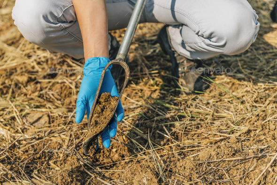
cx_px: 138
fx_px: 462
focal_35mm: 60
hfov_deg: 33.4
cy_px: 92
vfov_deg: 22.6
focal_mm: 60
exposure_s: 1/250
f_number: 4.5
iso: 64
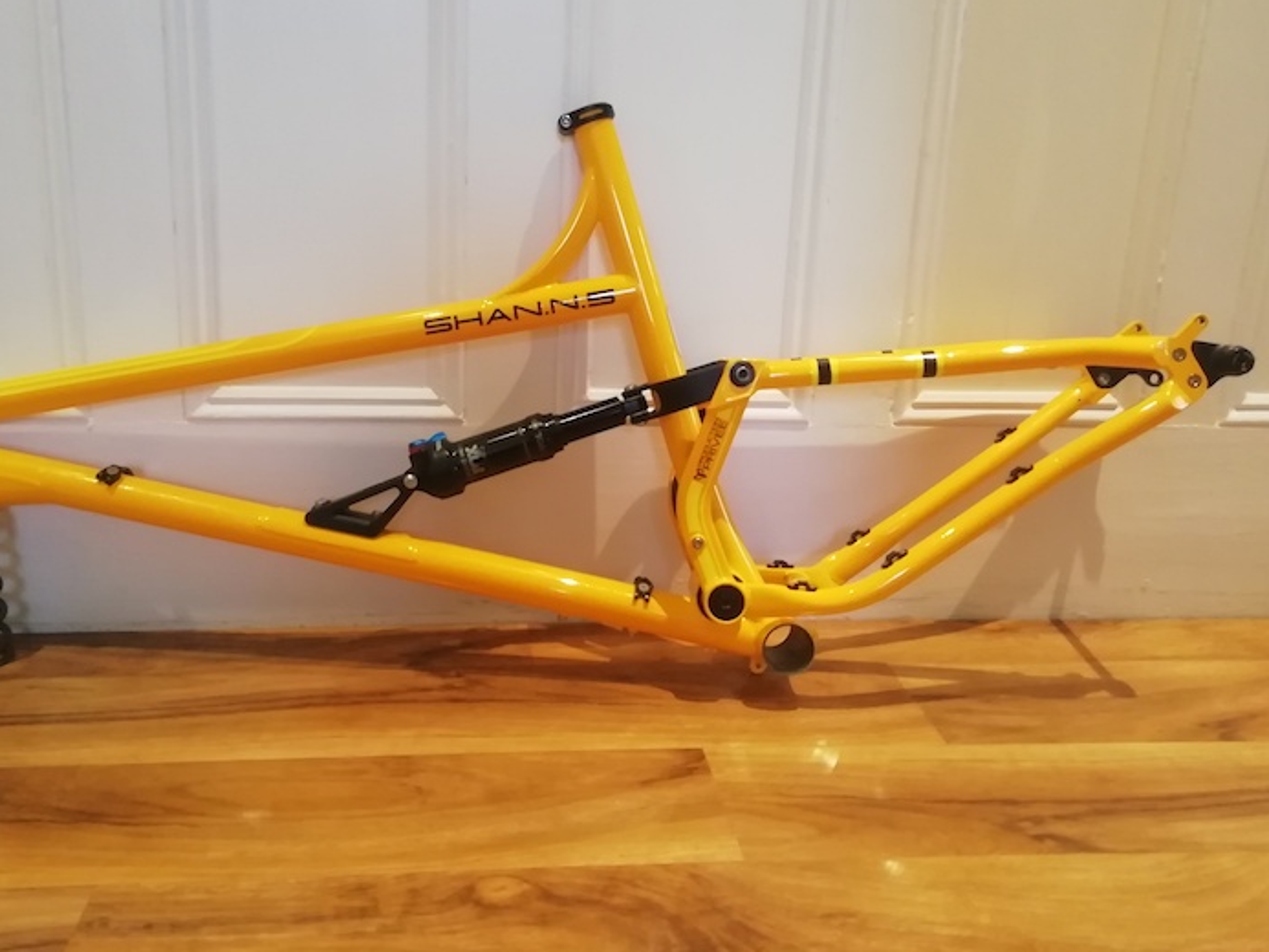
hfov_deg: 59.8
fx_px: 1100
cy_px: 421
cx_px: 568
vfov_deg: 46.7
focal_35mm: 30
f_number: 2.2
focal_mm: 3.21
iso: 320
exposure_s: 1/33.3
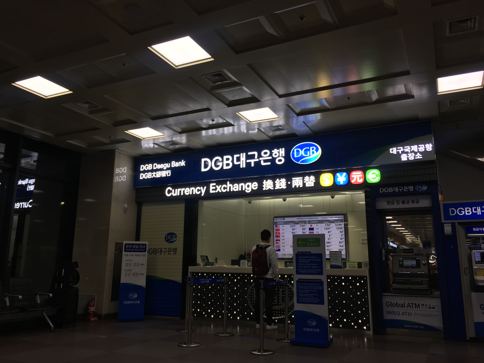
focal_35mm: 29
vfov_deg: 48.2
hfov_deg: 61.7
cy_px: 182
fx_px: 405
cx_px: 242
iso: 32
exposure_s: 1/120
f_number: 2.2
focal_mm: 4.15
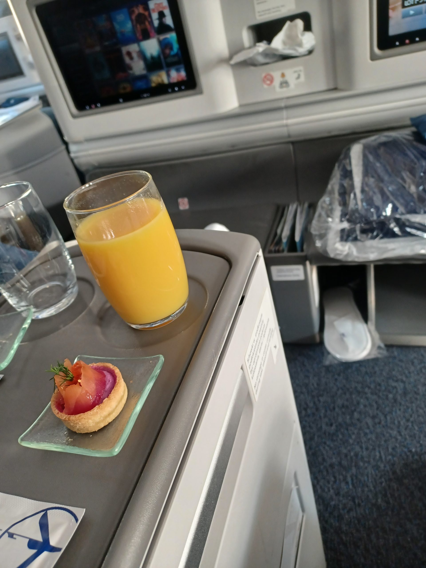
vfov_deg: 69.4
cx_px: 213
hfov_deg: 54.9
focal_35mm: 25
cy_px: 284
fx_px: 410
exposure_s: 1/33
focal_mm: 4.6
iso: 250
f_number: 1.8
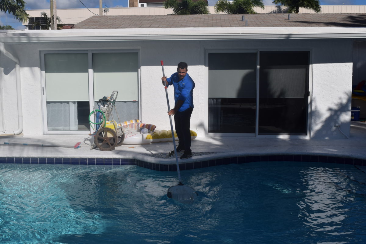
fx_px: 396
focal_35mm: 39
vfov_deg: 34.2
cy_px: 122
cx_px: 183
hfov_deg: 49.6
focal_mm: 26
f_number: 13
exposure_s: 1/640
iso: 200
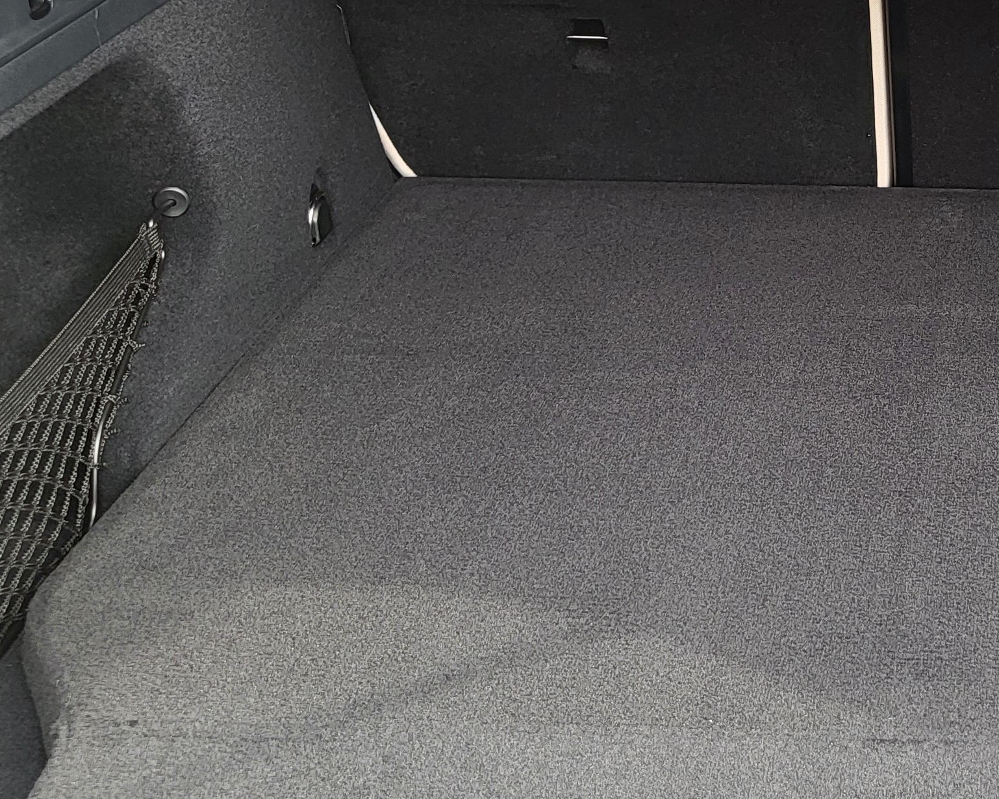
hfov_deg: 27.1
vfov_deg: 23.0
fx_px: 1951
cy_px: 256
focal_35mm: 66
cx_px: 996
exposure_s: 1/100
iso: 40
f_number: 1.8
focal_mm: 5.4
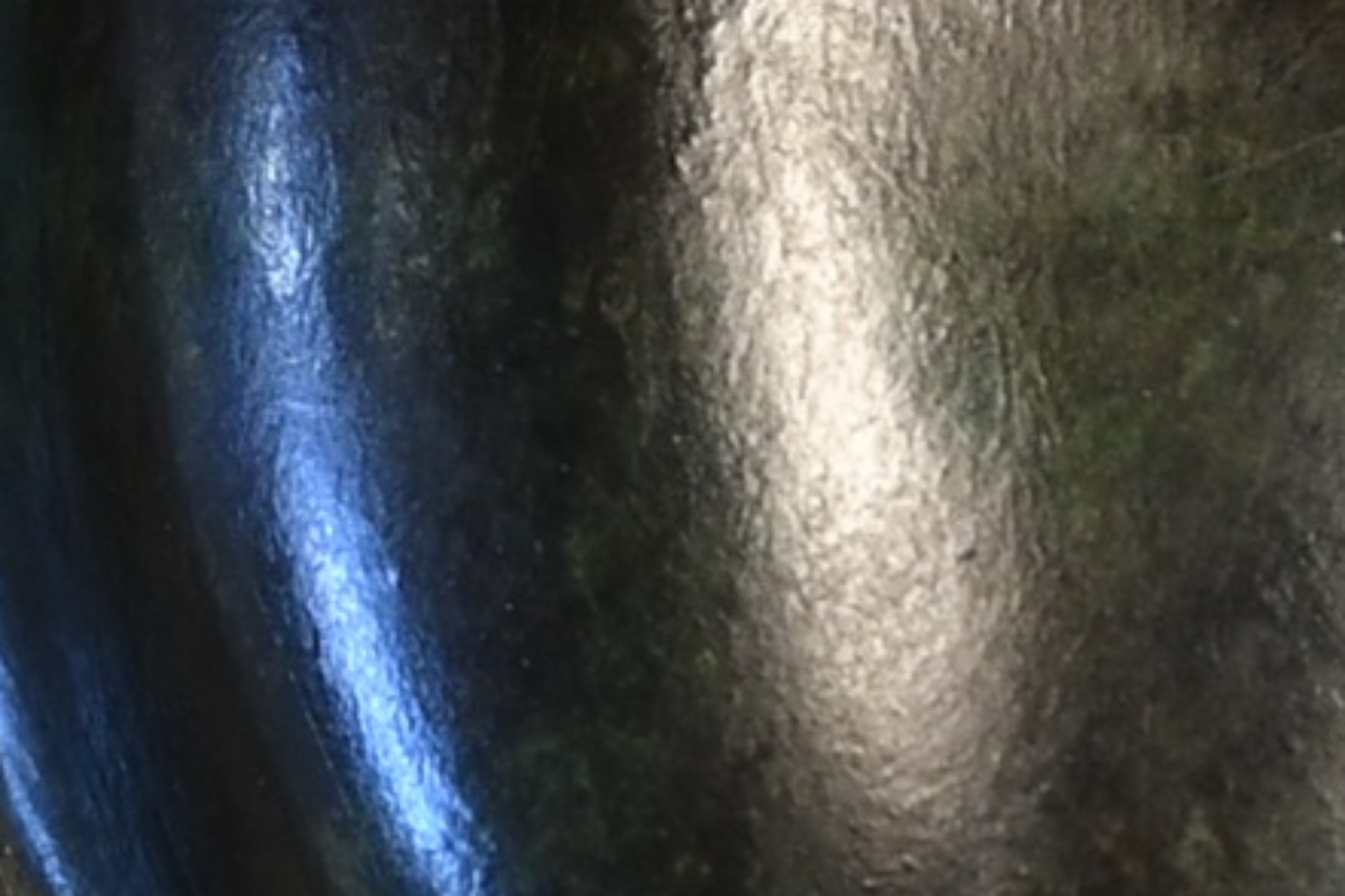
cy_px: 443
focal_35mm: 476
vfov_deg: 2.9
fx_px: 17782
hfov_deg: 4.3
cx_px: 714
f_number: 6.3
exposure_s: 1/20
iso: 400
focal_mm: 40
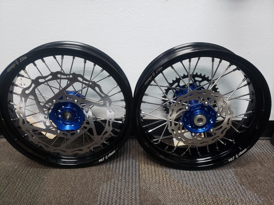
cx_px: 137
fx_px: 206
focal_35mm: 26
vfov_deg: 53.1
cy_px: 102
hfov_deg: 67.3
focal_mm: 4.3
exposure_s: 1/60
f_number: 1.5
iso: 250
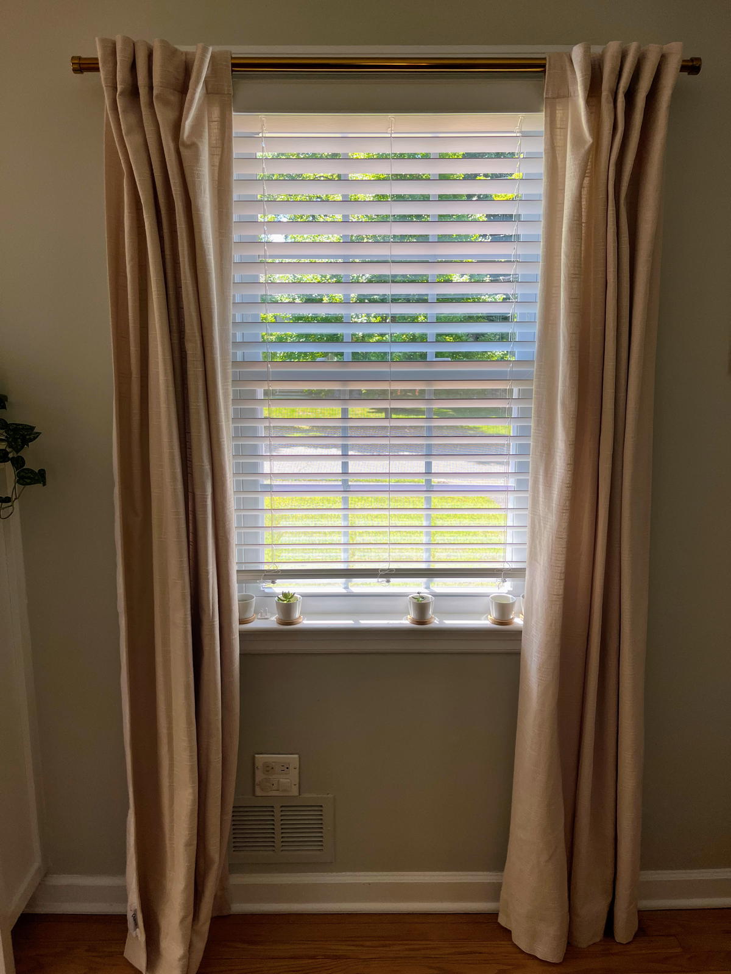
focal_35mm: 26
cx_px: 366
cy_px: 487
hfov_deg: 53.1
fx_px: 732
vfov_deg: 67.3
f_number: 1.6
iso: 40
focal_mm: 5.1
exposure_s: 1/172
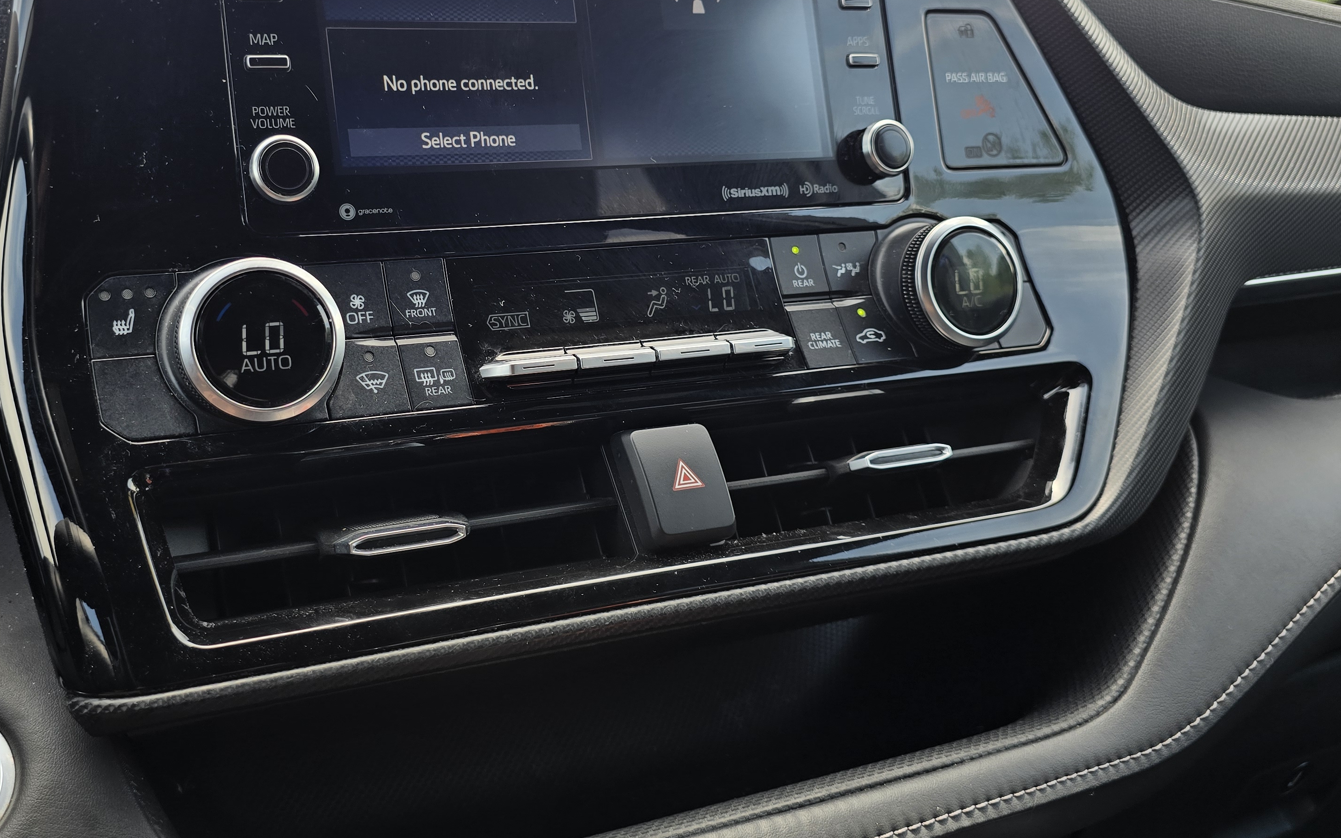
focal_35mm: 34
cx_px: 502
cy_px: 336
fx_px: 1243
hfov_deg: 56.0
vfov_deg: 37.1
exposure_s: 1/180
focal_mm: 6.3
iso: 20
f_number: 1.7
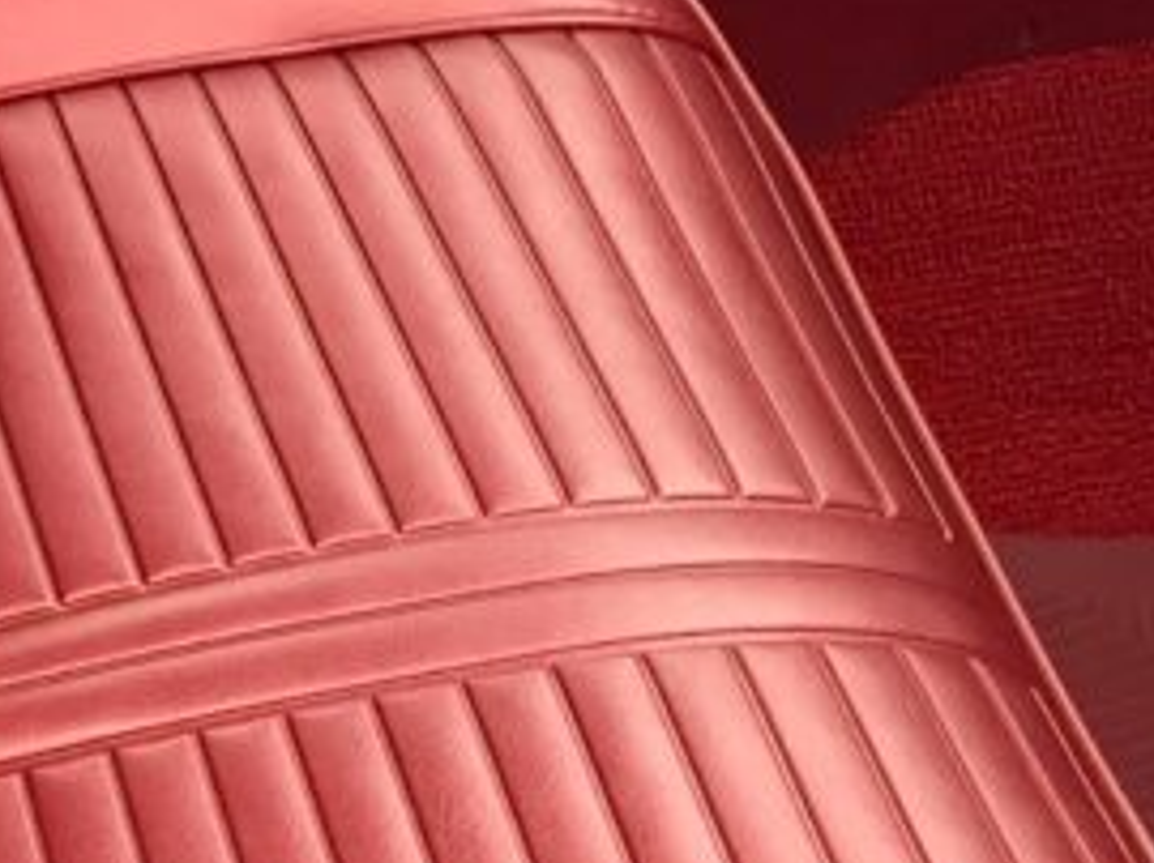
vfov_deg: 12.5
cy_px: -577
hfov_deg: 15.5
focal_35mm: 110
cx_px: -880
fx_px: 3664
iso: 64
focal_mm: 4.15
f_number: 2.2
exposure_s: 1/30
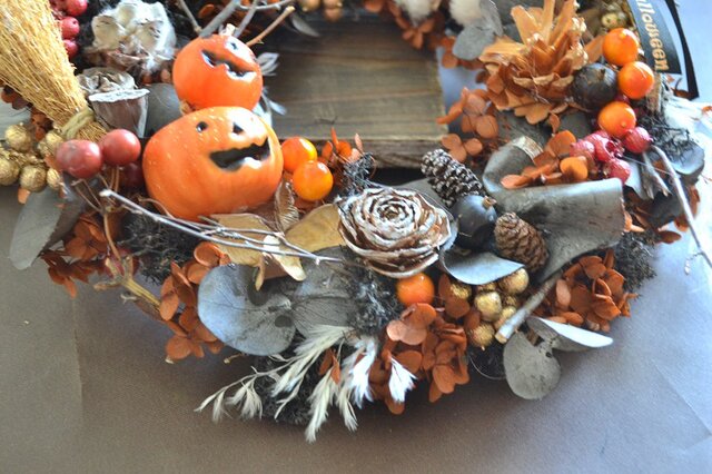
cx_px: 356
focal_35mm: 45
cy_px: 237
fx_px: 890
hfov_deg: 43.6
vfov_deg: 29.8
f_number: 4.5
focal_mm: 30
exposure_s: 1/15
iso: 1100
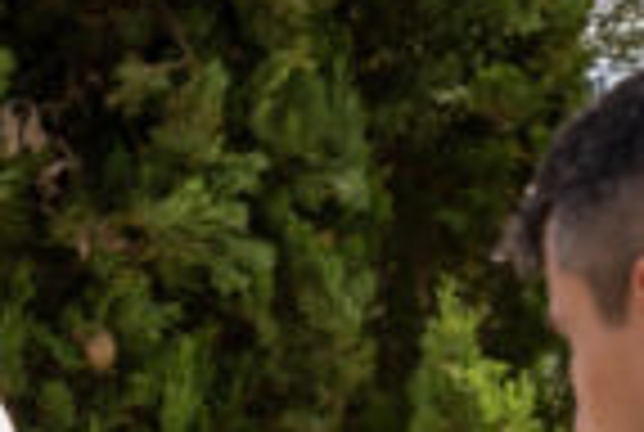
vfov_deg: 3.6
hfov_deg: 5.5
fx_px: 6722
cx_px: -36
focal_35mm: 375
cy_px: 981
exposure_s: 1/2500
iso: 100
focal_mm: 70
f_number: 2.8
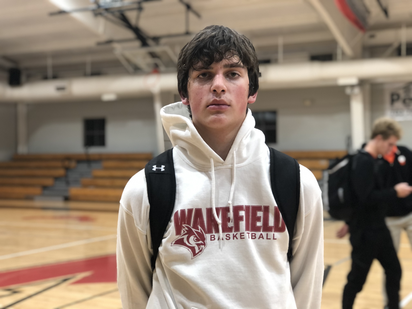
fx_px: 678
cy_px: 154
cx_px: 206
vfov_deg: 25.7
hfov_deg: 33.8
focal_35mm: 57
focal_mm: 6.6
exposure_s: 1/30
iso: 125
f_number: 2.8
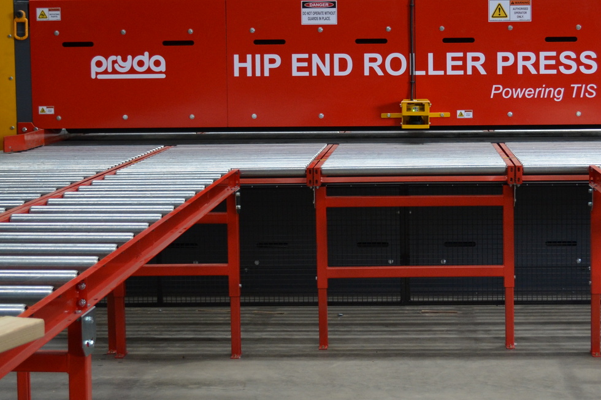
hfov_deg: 25.3
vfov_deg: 17.1
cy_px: 156
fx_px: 1334
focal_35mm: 80
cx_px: 385
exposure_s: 1/60
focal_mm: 29
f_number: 4.5
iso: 400
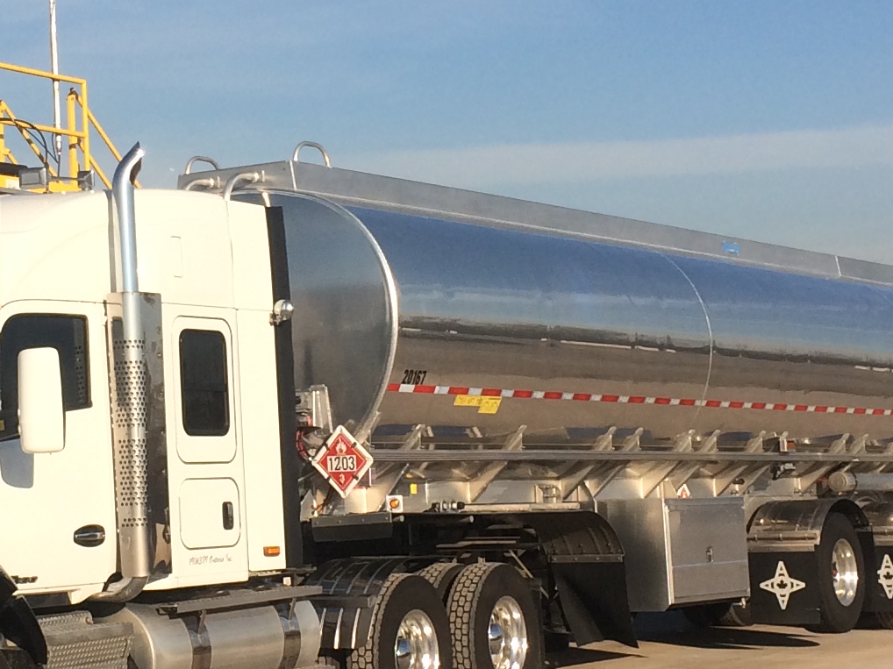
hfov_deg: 20.8
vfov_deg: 15.9
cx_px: 167
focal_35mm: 93
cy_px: 238
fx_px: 2399
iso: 32
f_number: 2.2
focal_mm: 4.15
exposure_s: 1/2283
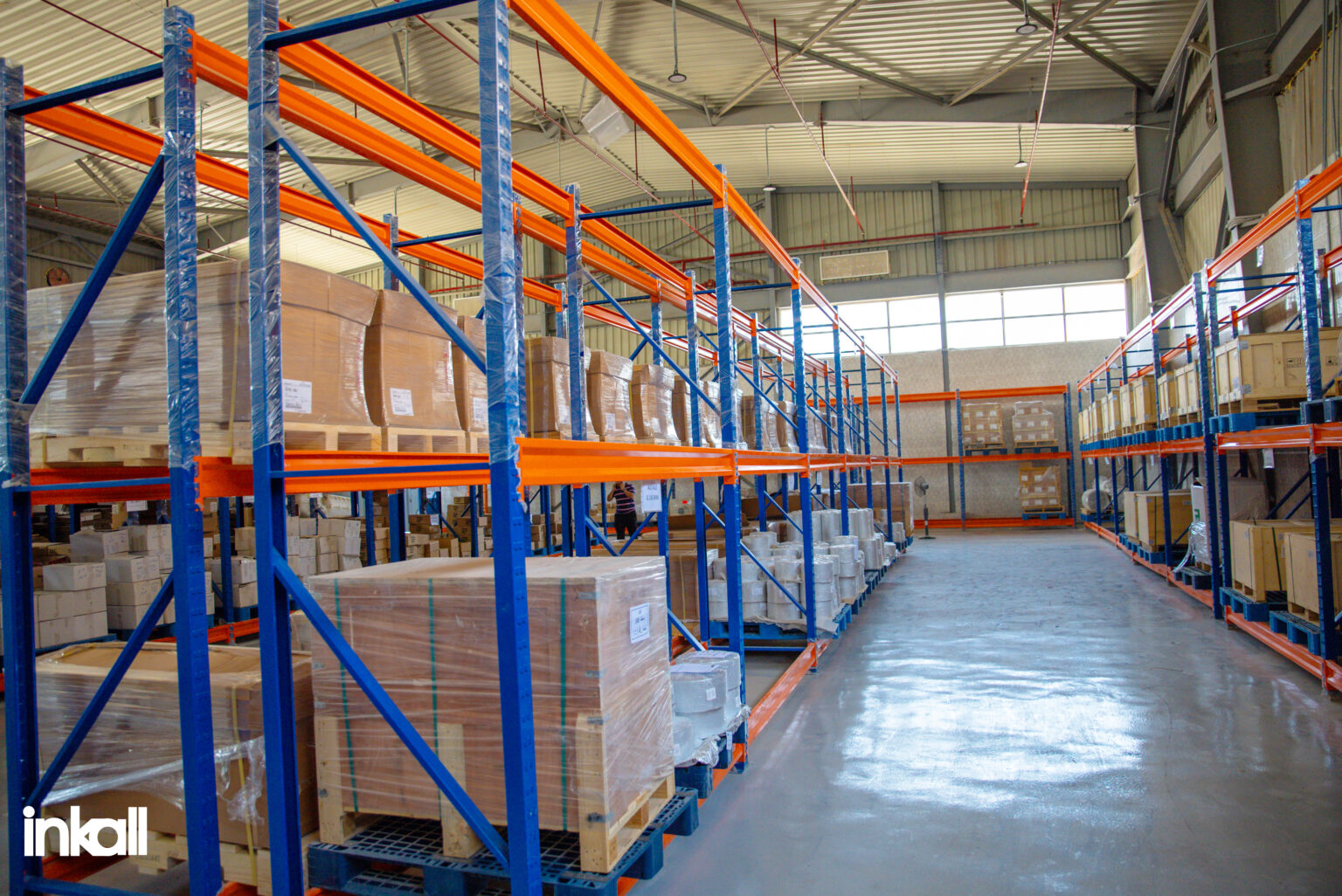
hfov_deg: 63.6
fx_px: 1082
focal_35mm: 29
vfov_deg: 45.0
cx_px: 671
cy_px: 448
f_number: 2.8
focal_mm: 29
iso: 1600
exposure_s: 1/320
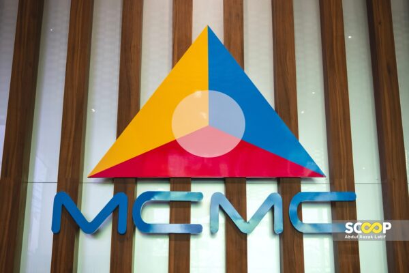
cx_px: 204
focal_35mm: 50
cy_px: 136
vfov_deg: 27.0
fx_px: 568
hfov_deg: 39.6
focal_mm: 33.2
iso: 1250
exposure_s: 1/160
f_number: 2.8
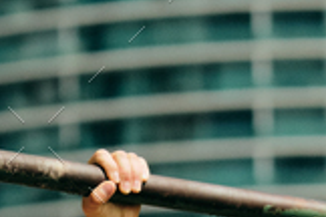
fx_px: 6664
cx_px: 26
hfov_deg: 2.8
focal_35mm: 736
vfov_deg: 1.9
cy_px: 421
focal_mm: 90
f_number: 2.8
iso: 400
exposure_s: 1/8000
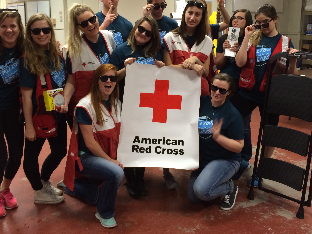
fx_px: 351
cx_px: 153
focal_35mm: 39
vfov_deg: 36.5
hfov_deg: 47.9
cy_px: 82
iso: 200
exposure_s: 1/30
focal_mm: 4.15
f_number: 2.2
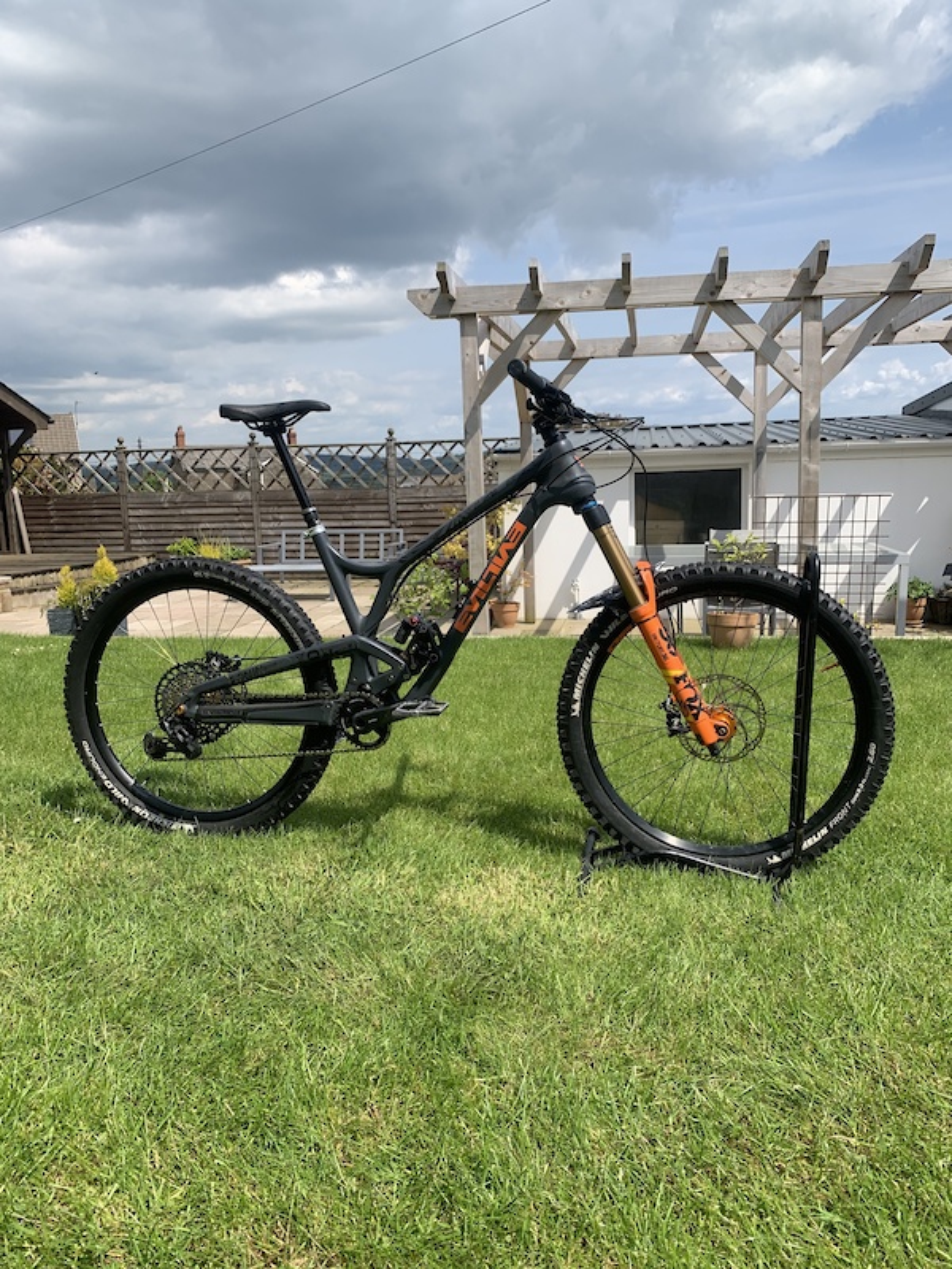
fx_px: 953
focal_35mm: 26
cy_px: 634
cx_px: 476
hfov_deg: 53.1
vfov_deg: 67.3
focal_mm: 4.25
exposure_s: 1/2309
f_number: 1.8
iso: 25
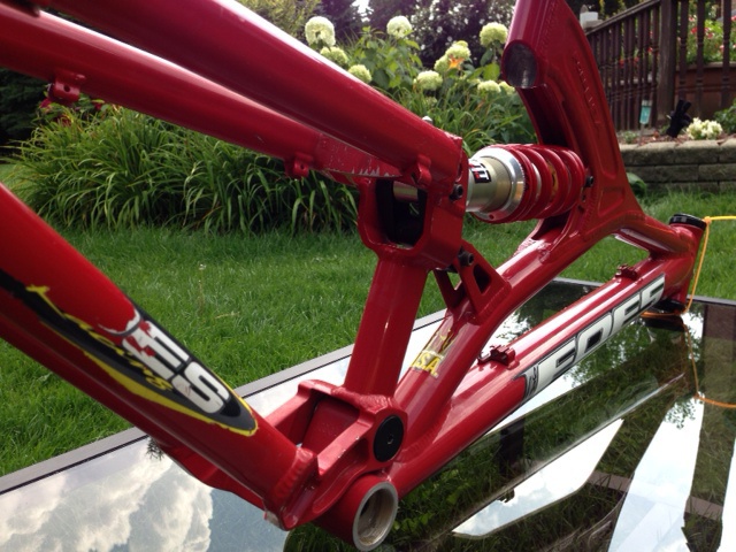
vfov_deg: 42.9
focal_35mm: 33
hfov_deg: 55.4
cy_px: 276
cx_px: 368
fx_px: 702
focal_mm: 4.12
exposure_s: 1/371
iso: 50
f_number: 2.4
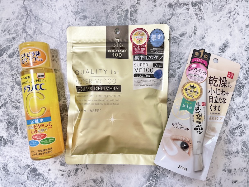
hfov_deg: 67.3
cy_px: 94
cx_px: 124
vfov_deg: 53.1
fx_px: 187
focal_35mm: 26
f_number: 1.6
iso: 80
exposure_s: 1/60
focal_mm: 4.2
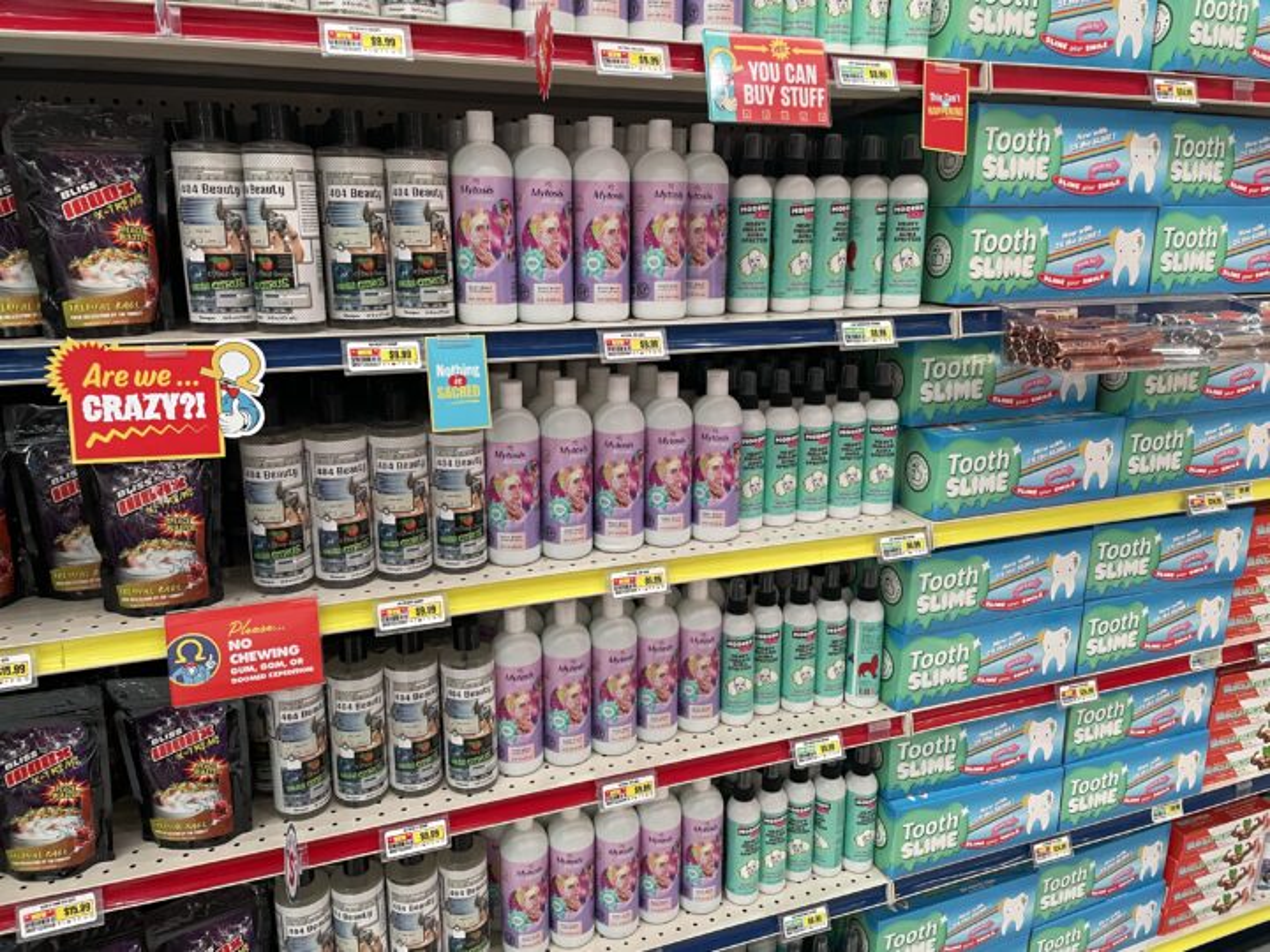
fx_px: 954
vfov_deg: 53.1
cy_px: 476
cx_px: 635
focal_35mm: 26
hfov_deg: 67.3
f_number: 1.6
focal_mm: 4.2
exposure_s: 1/60
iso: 200
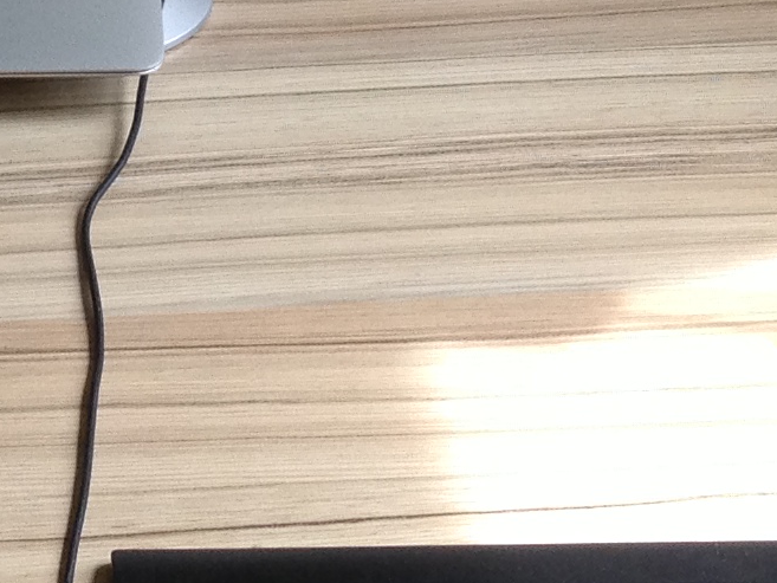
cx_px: -88
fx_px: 3682
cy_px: -167
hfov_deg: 11.9
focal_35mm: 164
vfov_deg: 8.9
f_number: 2.4
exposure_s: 1/120
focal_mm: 4.13
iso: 100
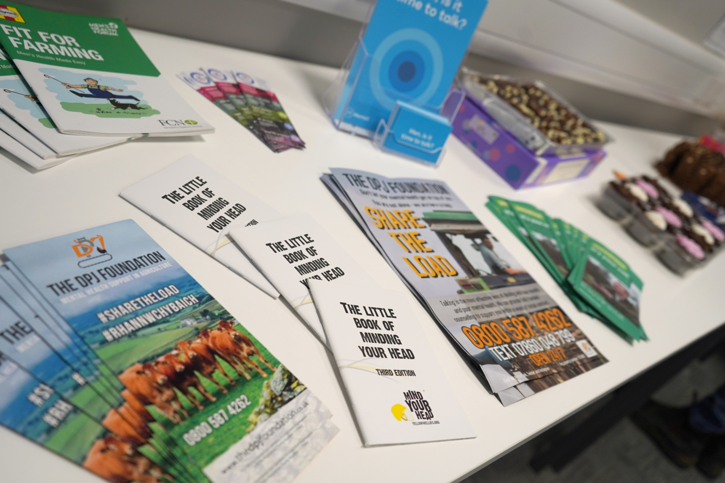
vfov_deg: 45.0
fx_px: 584
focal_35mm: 29
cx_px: 362
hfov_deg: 63.7
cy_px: 242
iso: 500
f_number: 4
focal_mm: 29
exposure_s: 1/160
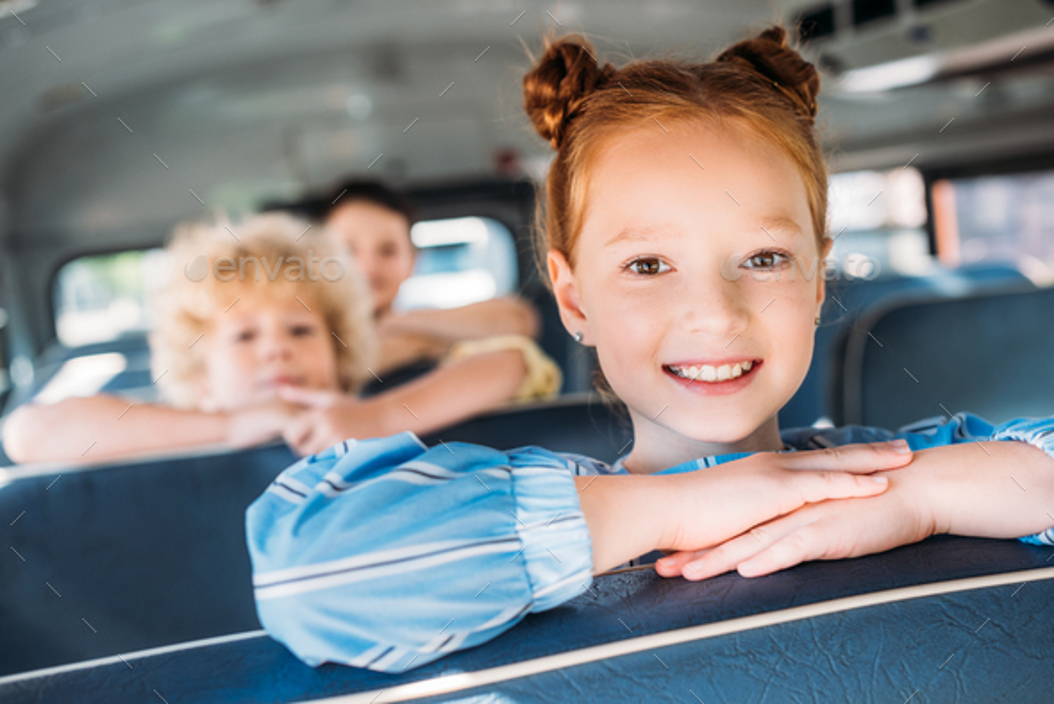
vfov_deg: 27.0
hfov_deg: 39.6
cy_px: 352
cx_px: 527
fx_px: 1465
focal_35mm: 50
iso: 500
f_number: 3.5
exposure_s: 1/200
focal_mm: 50
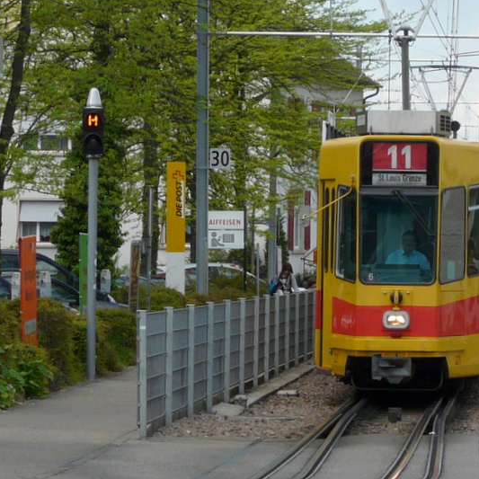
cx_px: 370
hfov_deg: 13.3
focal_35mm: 131
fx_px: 2051
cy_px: 227
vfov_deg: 13.3
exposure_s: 1/250
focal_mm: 12.9
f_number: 5.6
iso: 100
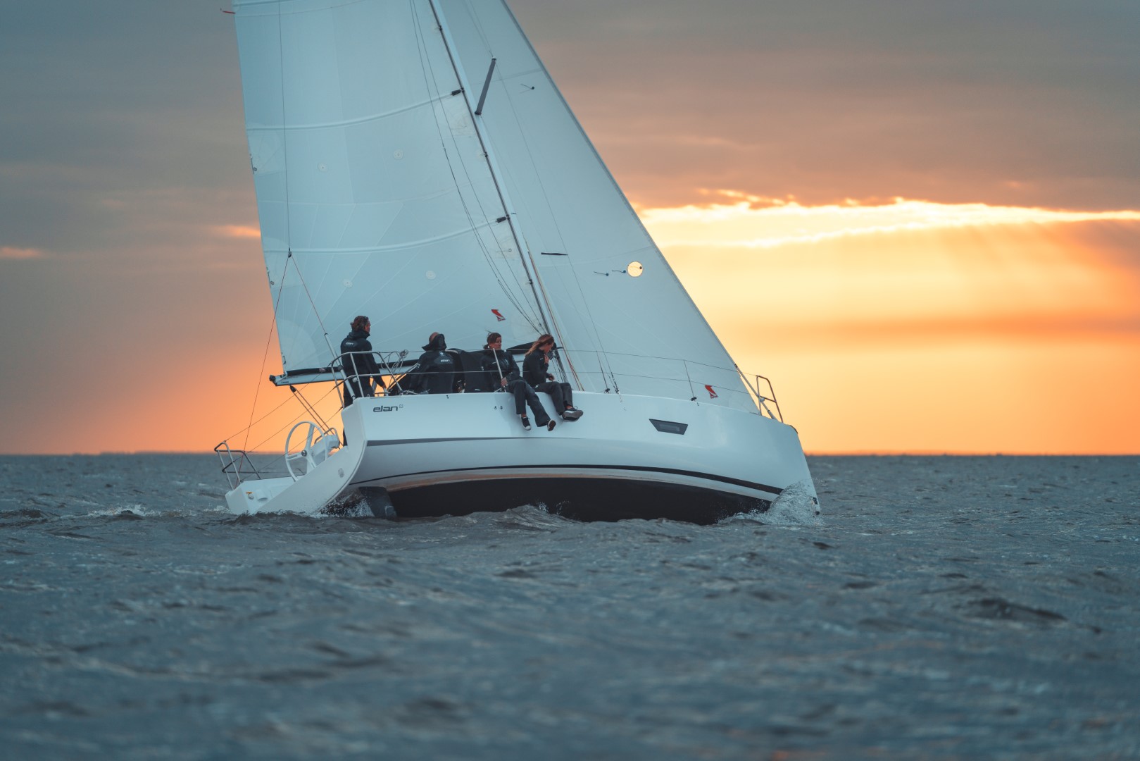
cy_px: 380
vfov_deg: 7.4
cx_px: 570
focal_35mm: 186
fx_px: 5891
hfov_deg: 11.1
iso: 400
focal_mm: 186
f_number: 2.8
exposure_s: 1/1250
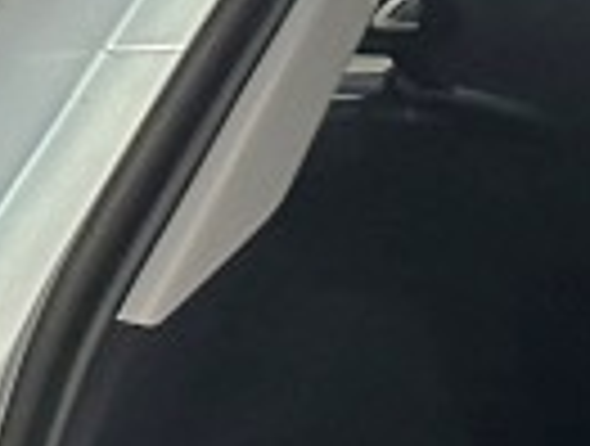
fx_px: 3196
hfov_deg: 9.4
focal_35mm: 187
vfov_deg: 7.9
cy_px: 491
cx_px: 1410
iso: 640
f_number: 1.78
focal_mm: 6.86
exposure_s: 1/60
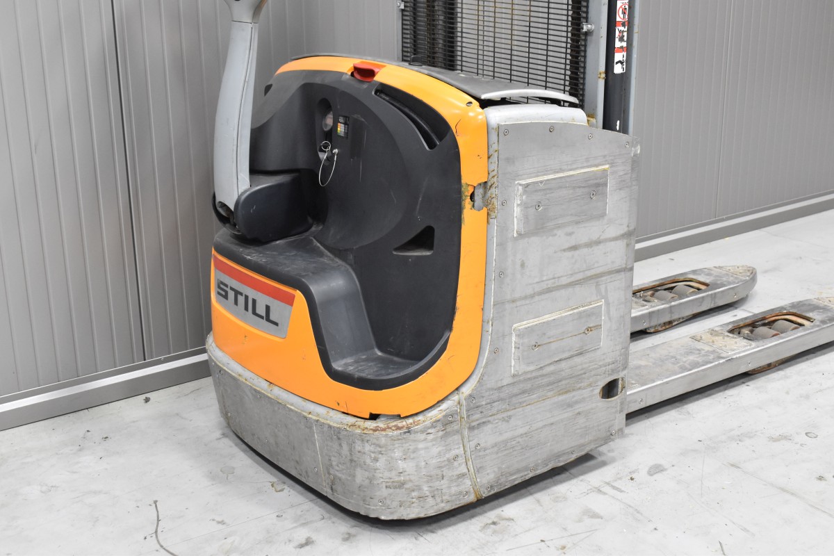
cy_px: 278
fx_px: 1077
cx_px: 417
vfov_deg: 28.9
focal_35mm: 46
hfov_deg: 42.3
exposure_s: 1/20
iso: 1600
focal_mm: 31
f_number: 6.3
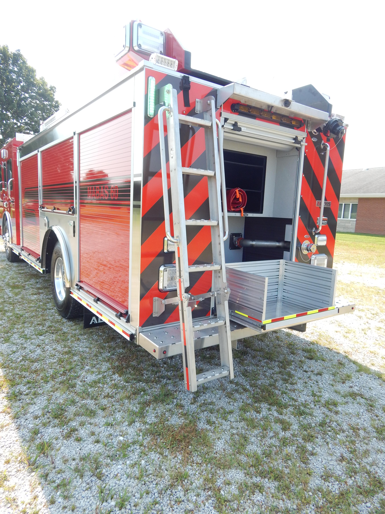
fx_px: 326
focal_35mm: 22
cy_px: 257
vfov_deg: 76.4
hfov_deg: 61.1
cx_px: 192
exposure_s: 1/400
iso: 125
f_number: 3
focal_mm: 4
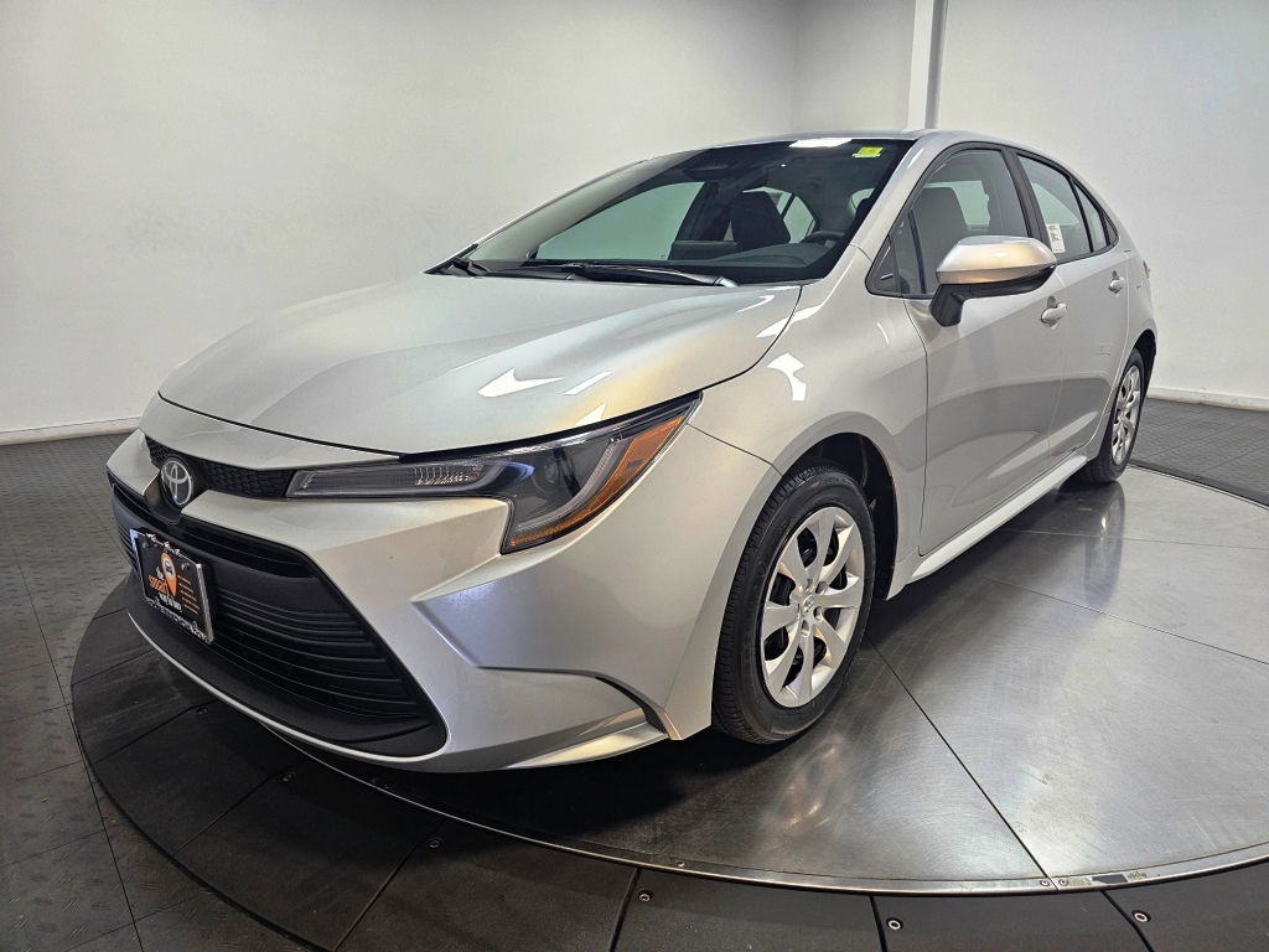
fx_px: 843
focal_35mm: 23
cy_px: 476
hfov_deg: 73.9
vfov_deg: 58.9
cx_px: 634
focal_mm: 6.3
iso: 500
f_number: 1.7
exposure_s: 1/120
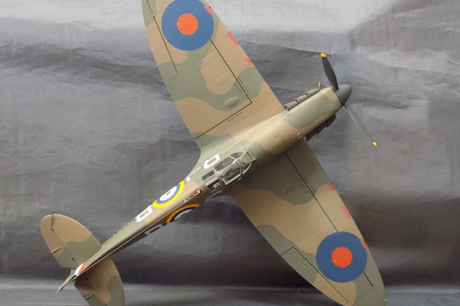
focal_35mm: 47
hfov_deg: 41.9
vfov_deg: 28.6
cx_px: 245
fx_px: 600
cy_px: 144
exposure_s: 1/13
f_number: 3.6
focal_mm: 7.3
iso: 400
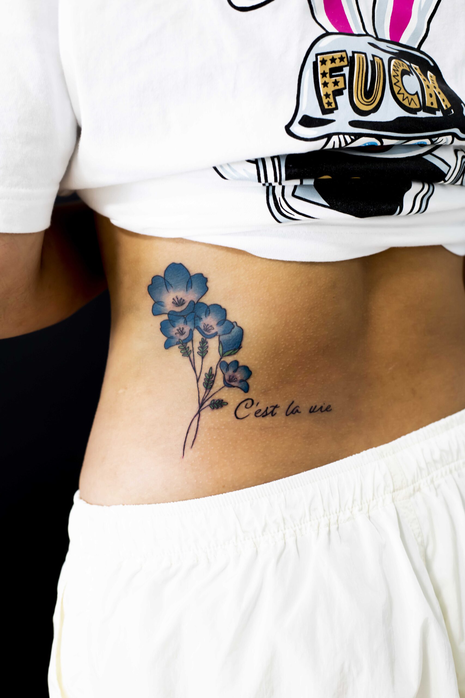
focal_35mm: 50
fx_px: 969
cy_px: 349
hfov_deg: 27.0
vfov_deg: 39.6
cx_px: 232
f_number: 5
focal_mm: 50
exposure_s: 1/50
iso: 800
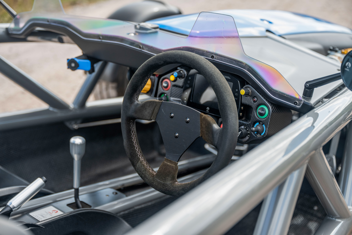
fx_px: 508
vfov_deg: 26.0
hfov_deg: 38.2
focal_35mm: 52
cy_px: 118
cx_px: 176
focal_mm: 52
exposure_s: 1/400
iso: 400
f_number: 2.8
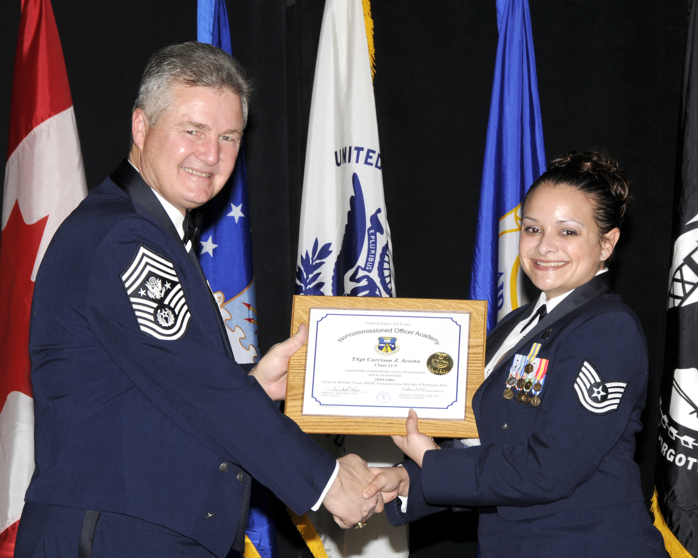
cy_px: 280
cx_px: 340
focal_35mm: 153
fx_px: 3161
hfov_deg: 12.6
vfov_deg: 10.1
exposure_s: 1/60
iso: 200
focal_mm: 90
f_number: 11
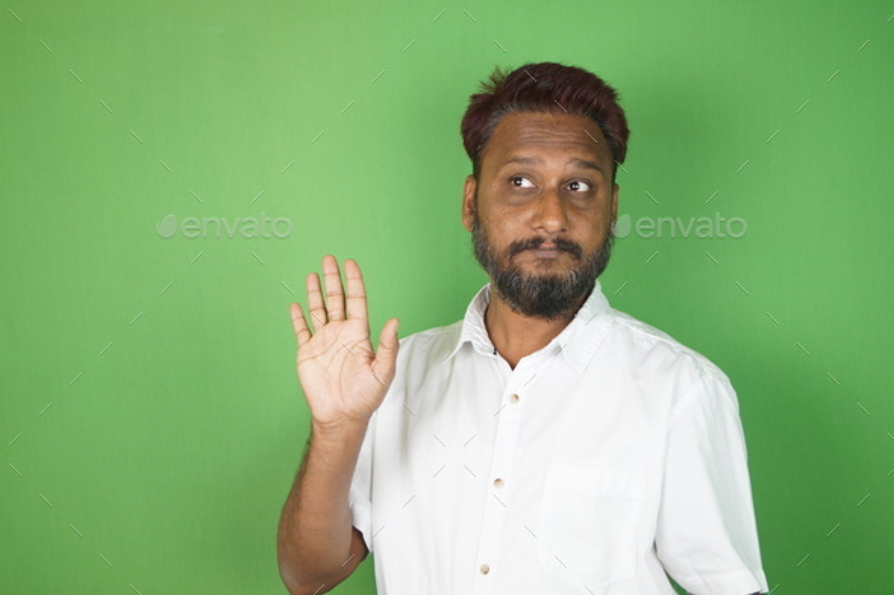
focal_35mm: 45
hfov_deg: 43.6
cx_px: 447
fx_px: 1117
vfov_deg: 29.8
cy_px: 298
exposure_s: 1/125
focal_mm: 30
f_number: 4.5
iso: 100
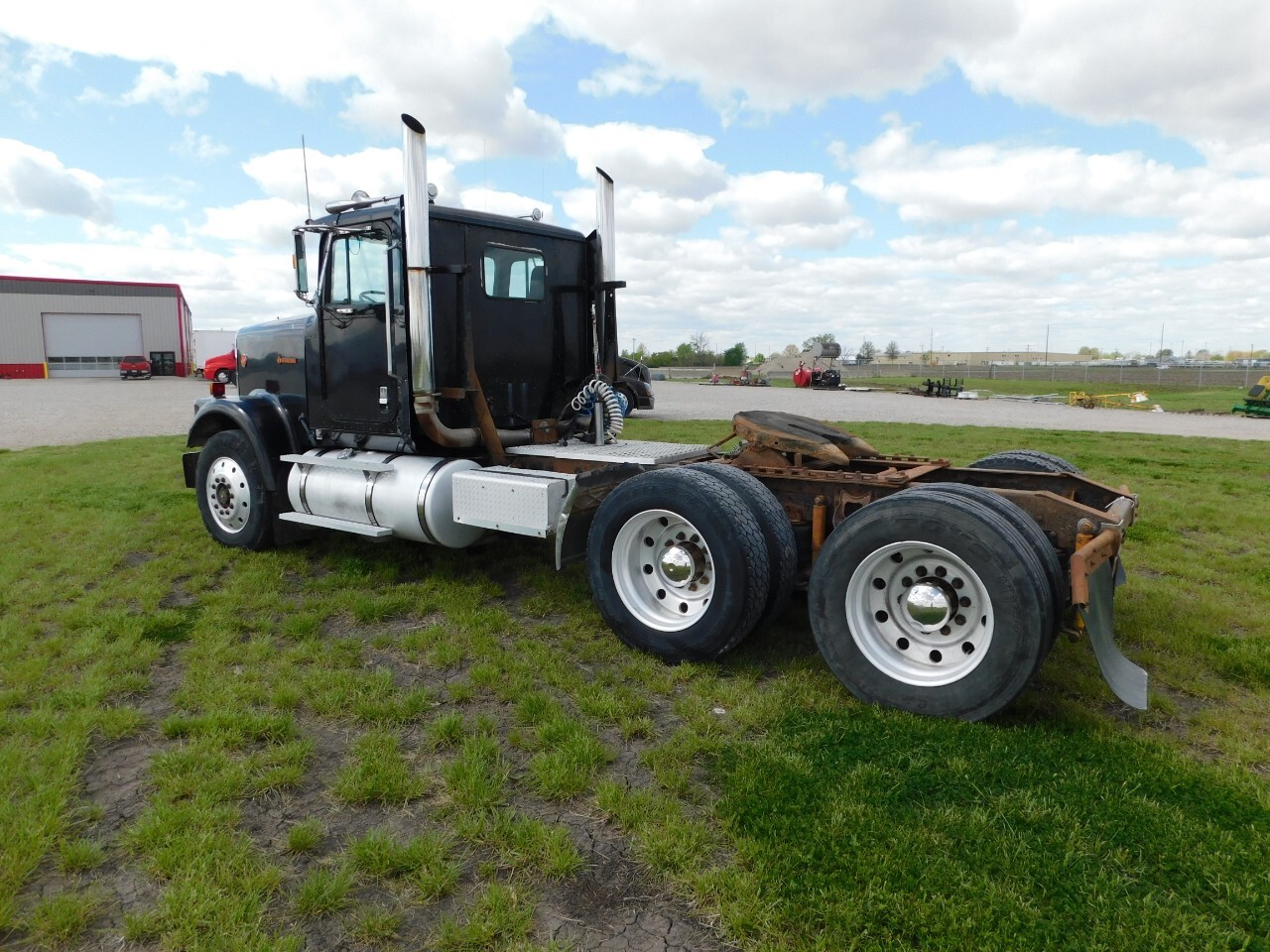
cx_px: 635
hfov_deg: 73.9
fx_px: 844
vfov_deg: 58.9
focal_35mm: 23
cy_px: 476
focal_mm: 4
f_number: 3
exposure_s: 1/1000
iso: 125
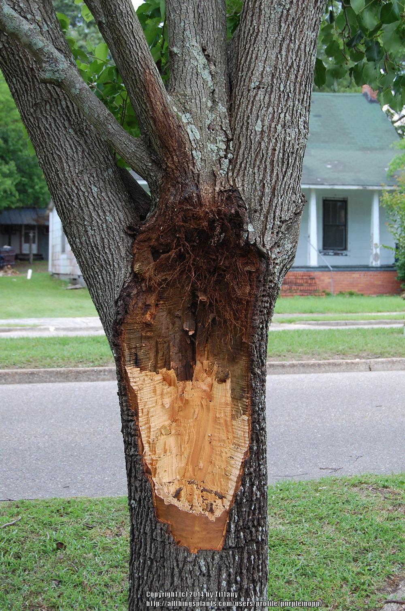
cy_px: 306
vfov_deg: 35.1
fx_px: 965
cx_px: 202
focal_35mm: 57
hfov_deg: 23.7
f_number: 5.6
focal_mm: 38
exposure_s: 1/125
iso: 320
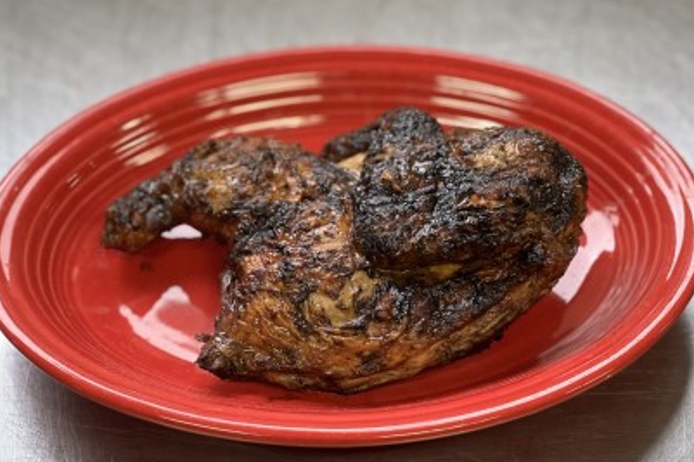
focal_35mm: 90
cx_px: 349
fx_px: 1734
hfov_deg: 22.6
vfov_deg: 15.2
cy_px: 235
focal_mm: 9
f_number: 2.8
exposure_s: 1/40
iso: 320
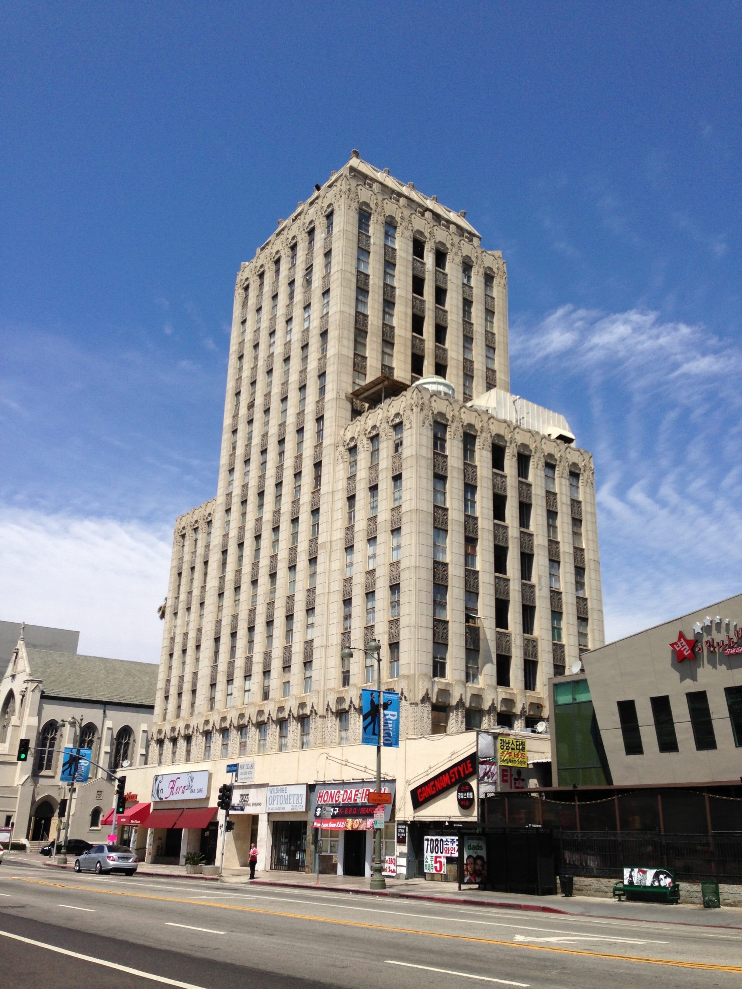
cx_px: 371
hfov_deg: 42.9
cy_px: 494
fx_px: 943
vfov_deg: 55.4
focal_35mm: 33
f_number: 2.4
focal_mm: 4.13
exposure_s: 1/2358
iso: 50
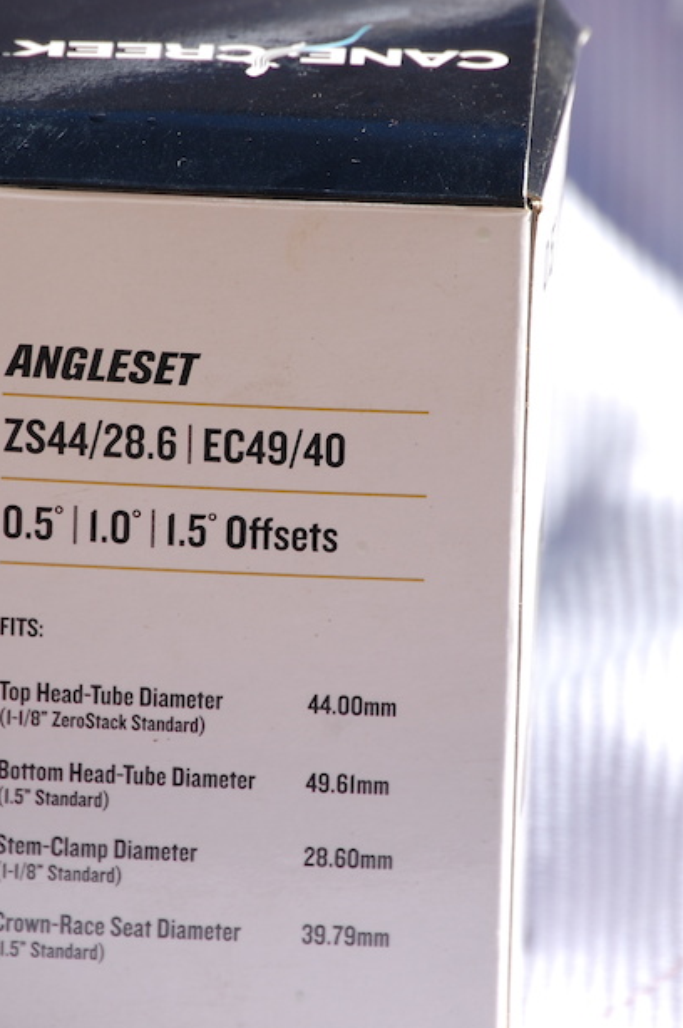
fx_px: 11152
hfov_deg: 3.5
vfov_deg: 5.3
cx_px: 275
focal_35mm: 391
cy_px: 370
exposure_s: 1/250
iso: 200
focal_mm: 200
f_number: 8
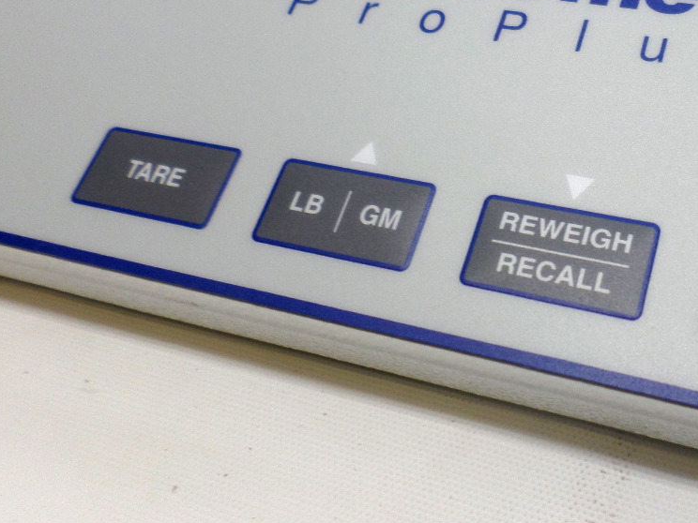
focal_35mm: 43
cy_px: 75
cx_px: 580
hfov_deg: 41.5
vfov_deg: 32.3
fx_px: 867
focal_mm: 4.5
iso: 80
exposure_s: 1/45
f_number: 2.5
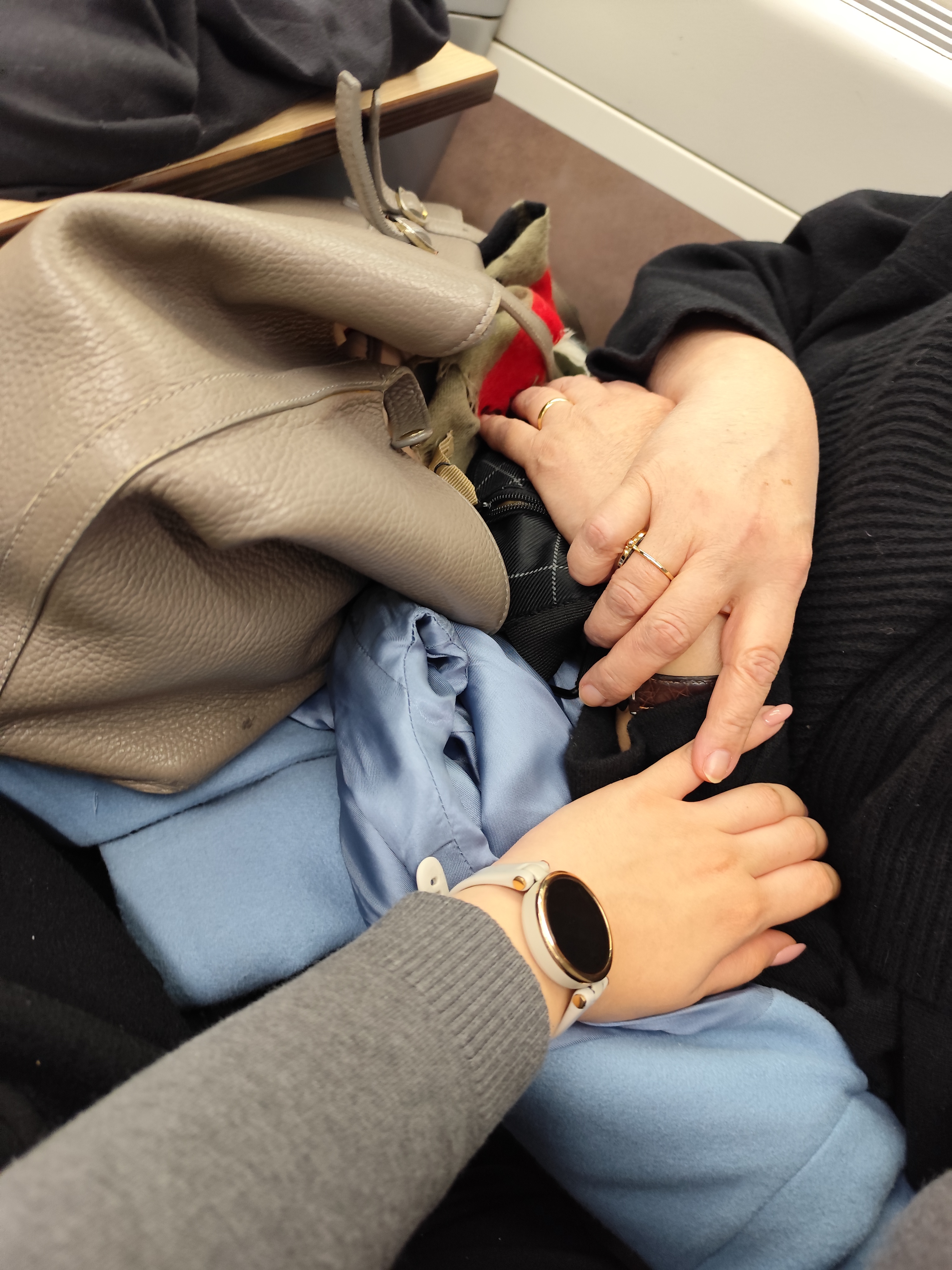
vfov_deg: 73.9
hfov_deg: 58.9
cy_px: 635
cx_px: 476
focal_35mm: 23
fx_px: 843
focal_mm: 6.19
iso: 800
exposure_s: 1/25
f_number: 1.65
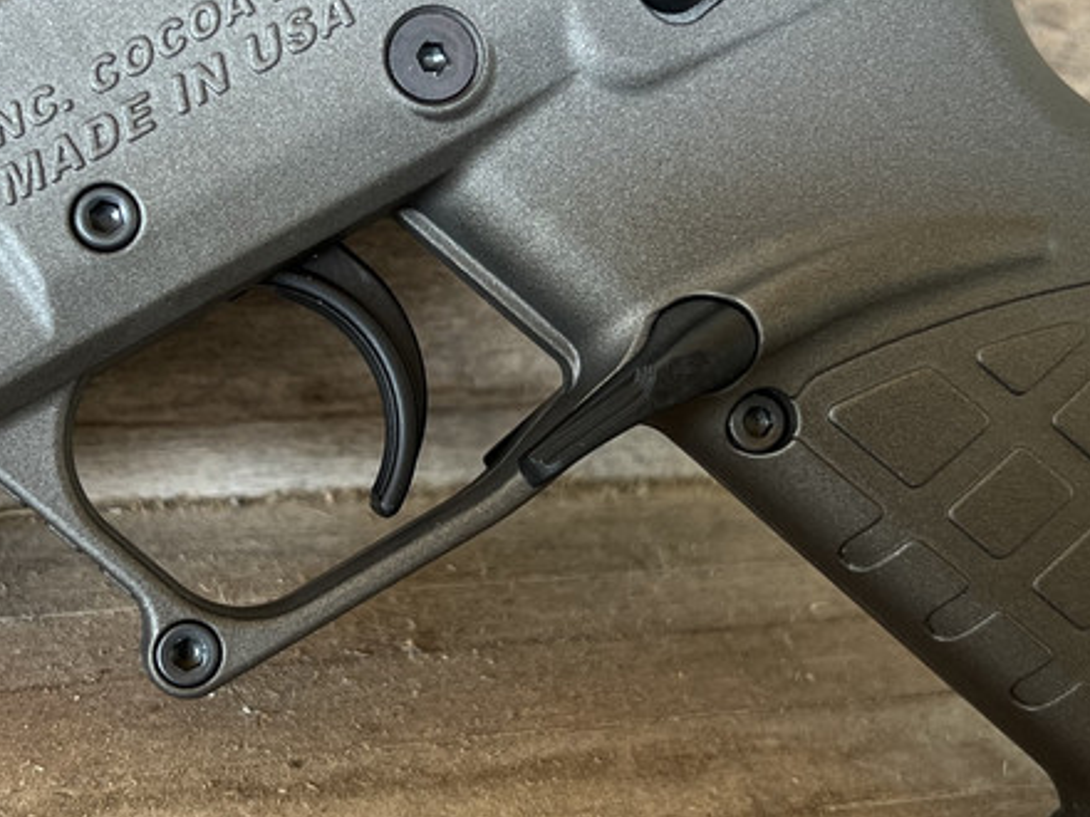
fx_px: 1984
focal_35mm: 63
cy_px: 324
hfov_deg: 30.6
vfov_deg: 23.2
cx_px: 410
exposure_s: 1/121
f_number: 1.5
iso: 100
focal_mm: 5.7
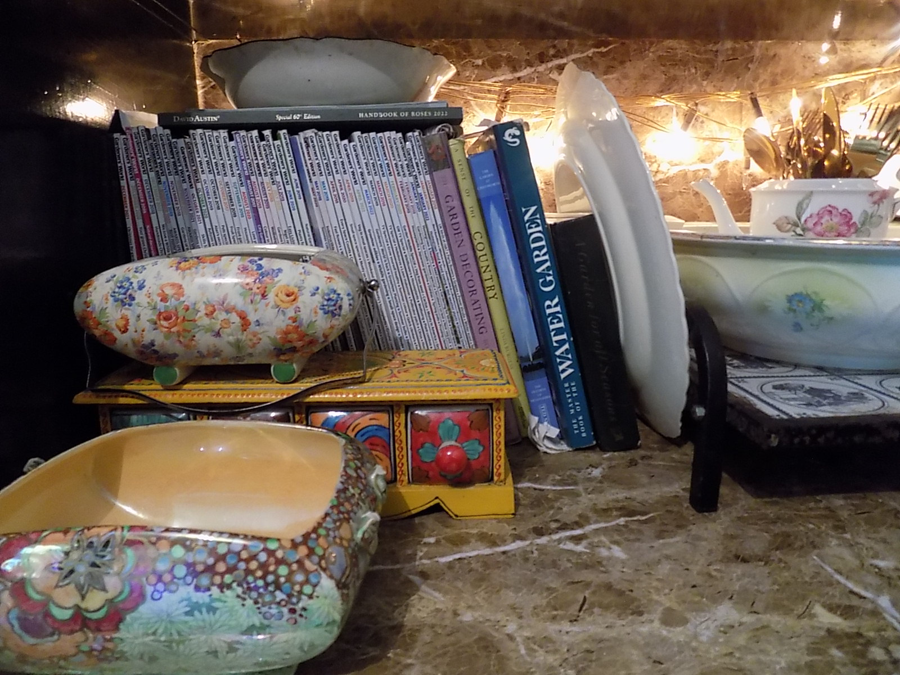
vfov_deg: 58.9
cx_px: 450
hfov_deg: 73.9
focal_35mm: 23
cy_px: 338
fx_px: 598
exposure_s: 1/8
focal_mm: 4
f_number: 3.1
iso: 400
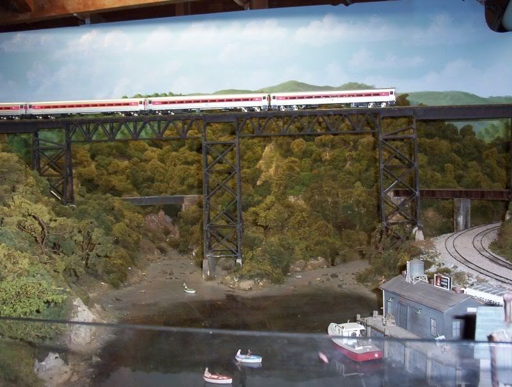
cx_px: 256
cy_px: 194
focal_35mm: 39
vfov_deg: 37.0
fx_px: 578
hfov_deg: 47.8
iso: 140
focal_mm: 6
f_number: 4.5
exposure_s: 1/30
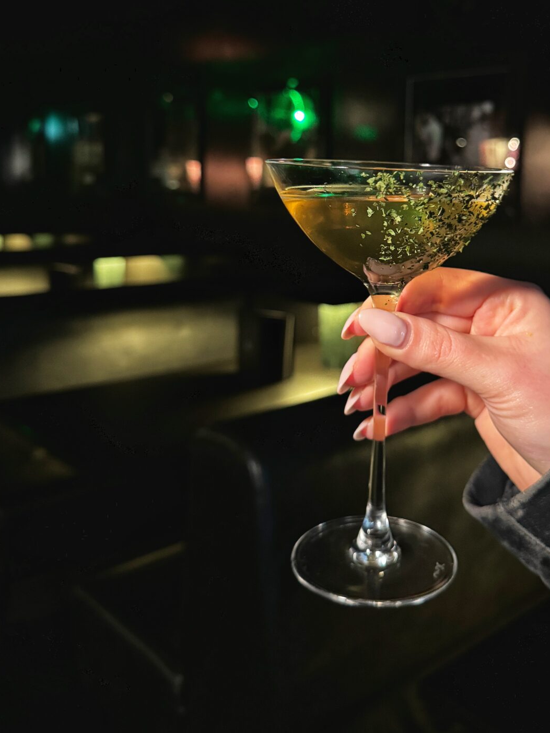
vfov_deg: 51.6
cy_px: 241
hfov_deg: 40.0
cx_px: 381
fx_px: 741
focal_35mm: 35
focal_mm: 6.76
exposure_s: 1/30
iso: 1250
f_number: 1.78
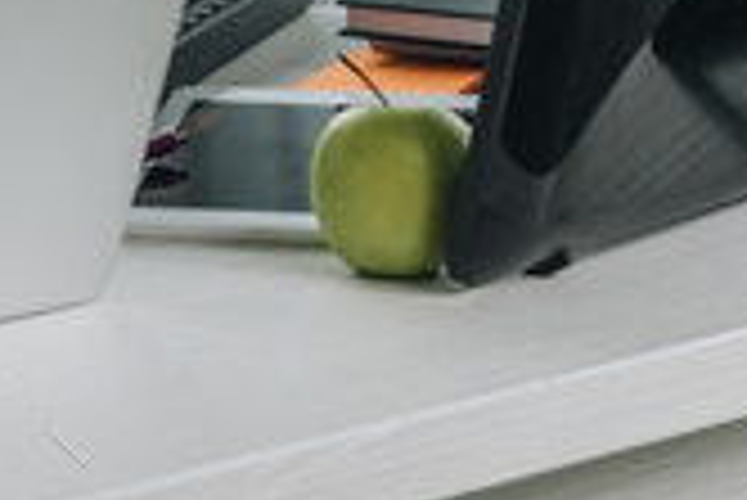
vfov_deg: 4.5
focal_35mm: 306
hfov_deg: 6.7
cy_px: -333
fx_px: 6355
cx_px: -270
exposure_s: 1/200
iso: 320
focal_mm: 86
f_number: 3.5
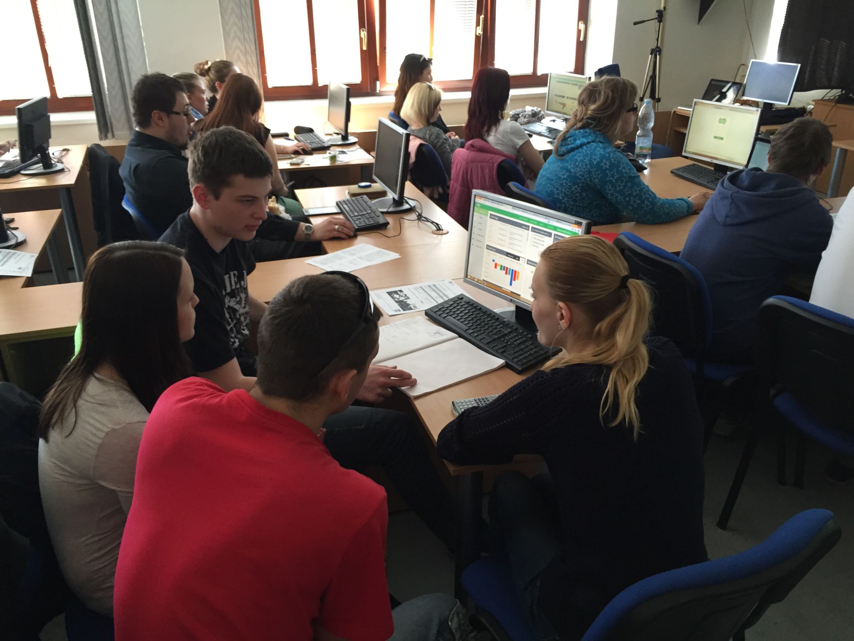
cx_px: 427
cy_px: 320
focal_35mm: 29
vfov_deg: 48.2
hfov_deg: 61.7
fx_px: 715
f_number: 2.2
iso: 125
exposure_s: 1/30
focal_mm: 4.15
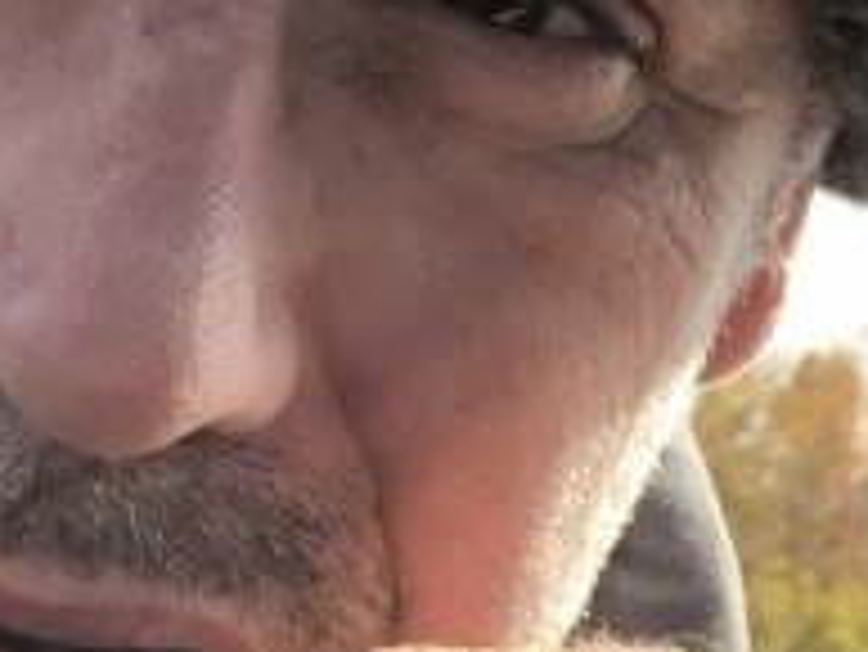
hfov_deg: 11.0
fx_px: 4441
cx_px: -101
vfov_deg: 8.4
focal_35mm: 177
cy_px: 36
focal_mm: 2.87
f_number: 2.2
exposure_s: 1/181
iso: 20
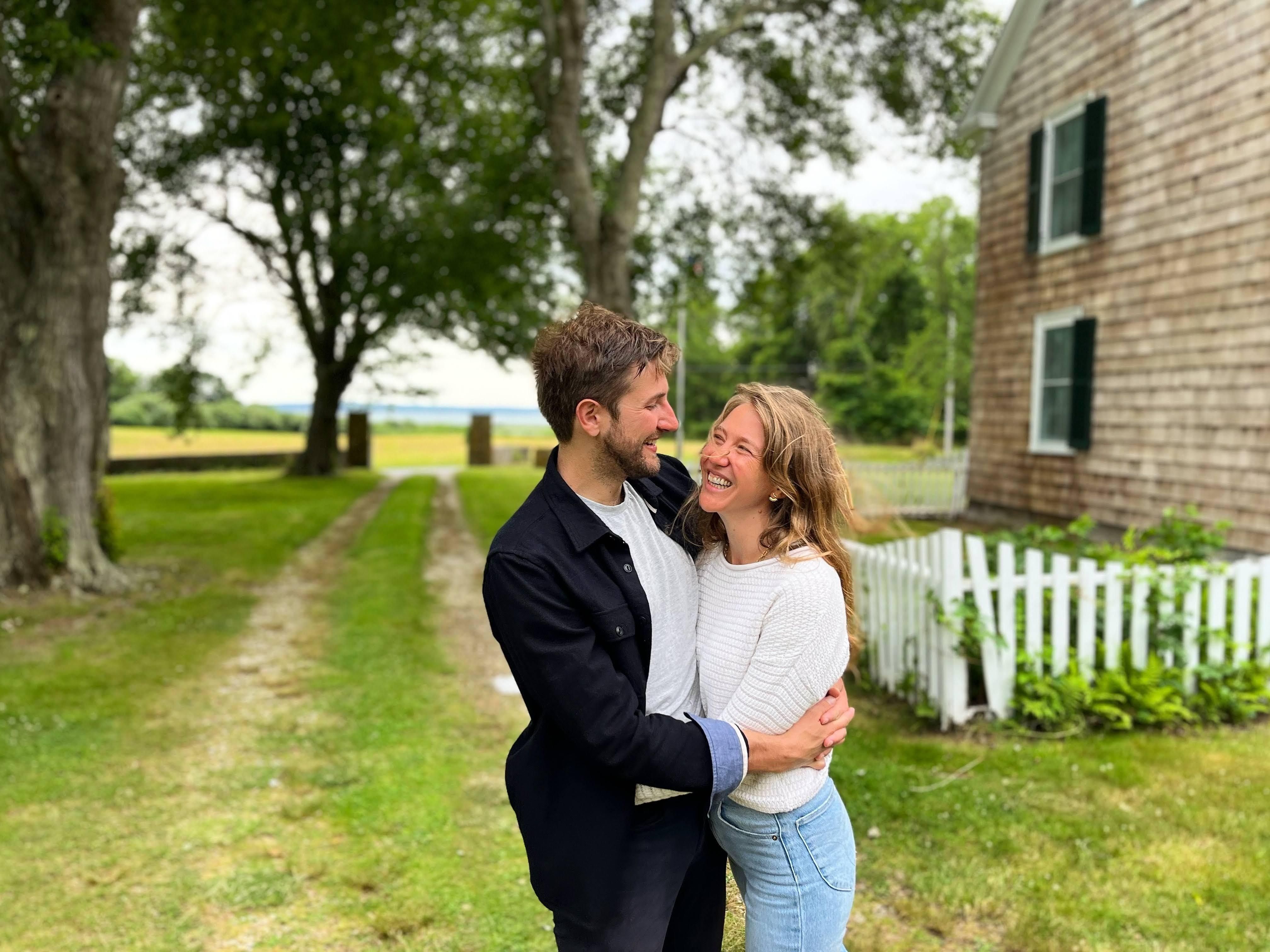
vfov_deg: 53.1
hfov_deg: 67.3
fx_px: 954
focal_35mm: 26
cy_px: 476
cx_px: 635
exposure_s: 1/254
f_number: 1.6
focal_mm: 5.1
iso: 50
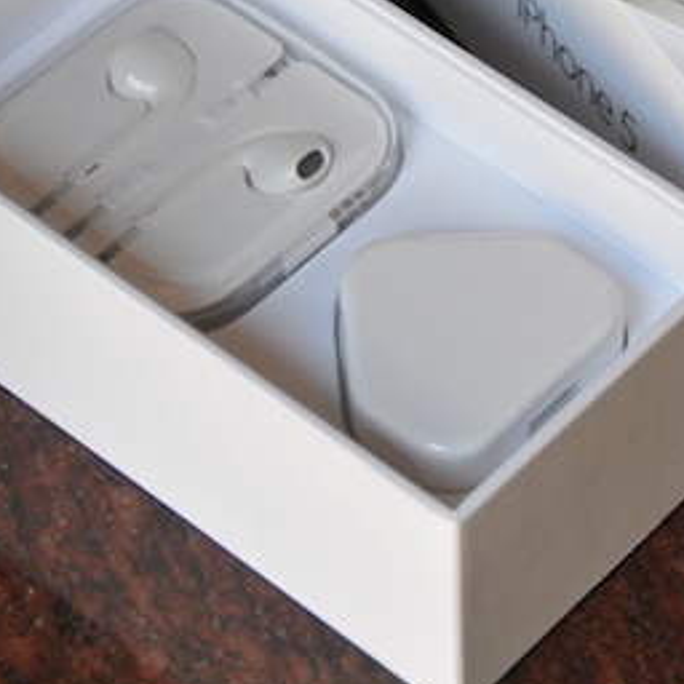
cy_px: 103
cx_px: 708
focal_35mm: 181
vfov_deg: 9.6
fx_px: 4046
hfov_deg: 9.6
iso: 200
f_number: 4.8
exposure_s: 1/50
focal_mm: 52
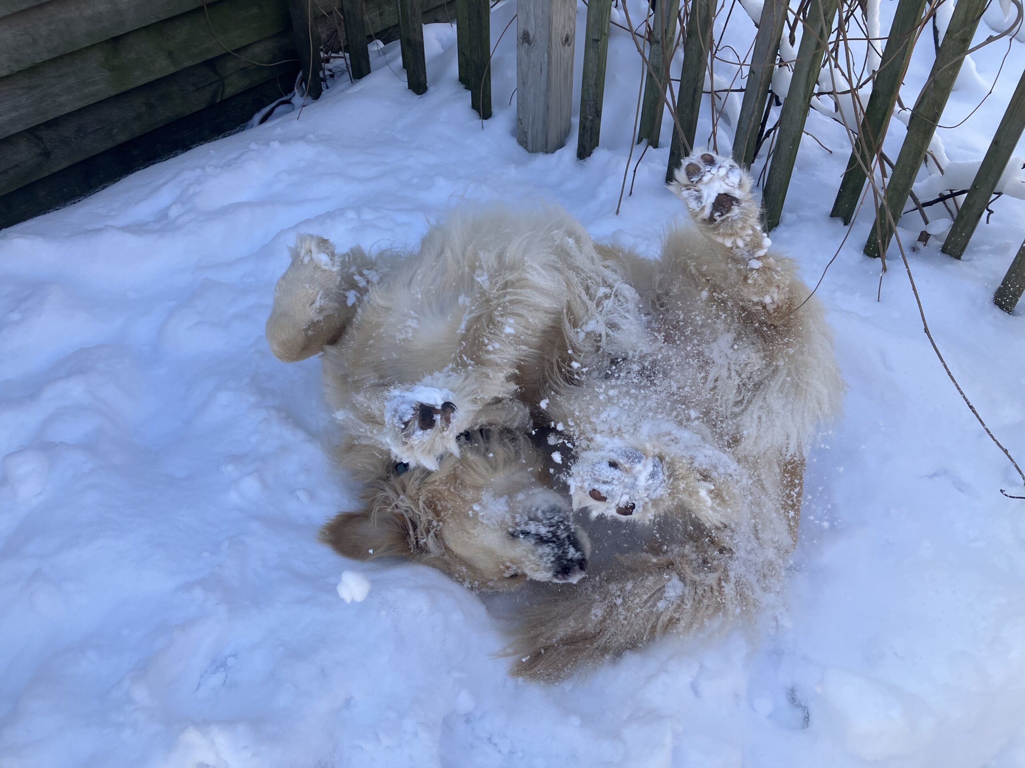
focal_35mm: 28
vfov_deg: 49.7
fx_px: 829
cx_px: 512
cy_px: 384
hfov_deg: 63.4
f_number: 1.8
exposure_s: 1/656
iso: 32
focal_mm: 3.99
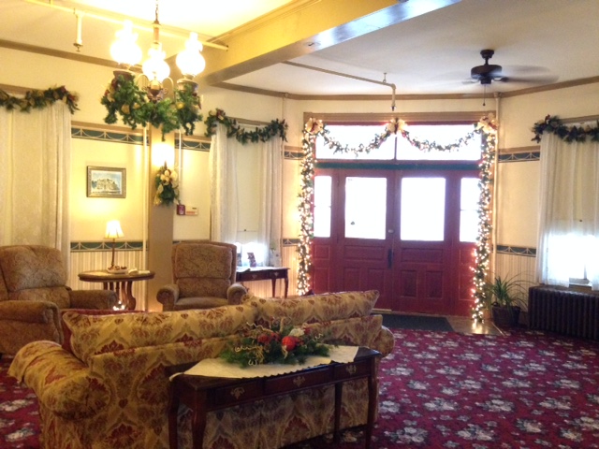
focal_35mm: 33
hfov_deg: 55.4
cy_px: 224
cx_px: 300
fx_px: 571
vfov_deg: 42.9
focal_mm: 4.12
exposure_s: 1/15
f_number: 2.4
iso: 500
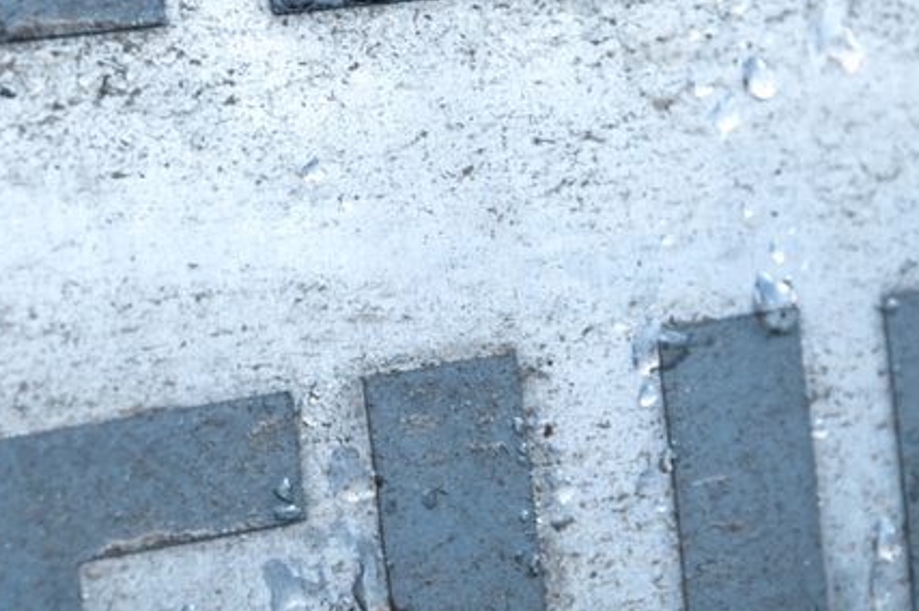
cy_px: 117
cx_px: 405
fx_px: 4183
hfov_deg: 12.5
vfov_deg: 8.3
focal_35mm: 164
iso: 500
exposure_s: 1/80
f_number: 7.1
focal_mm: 35
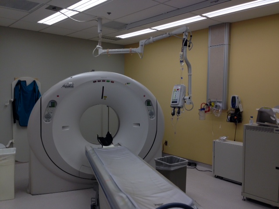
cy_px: 104
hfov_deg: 55.4
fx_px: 266
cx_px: 140
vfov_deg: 42.9
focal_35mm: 33
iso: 64
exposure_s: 1/120
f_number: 2.4
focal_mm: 4.12
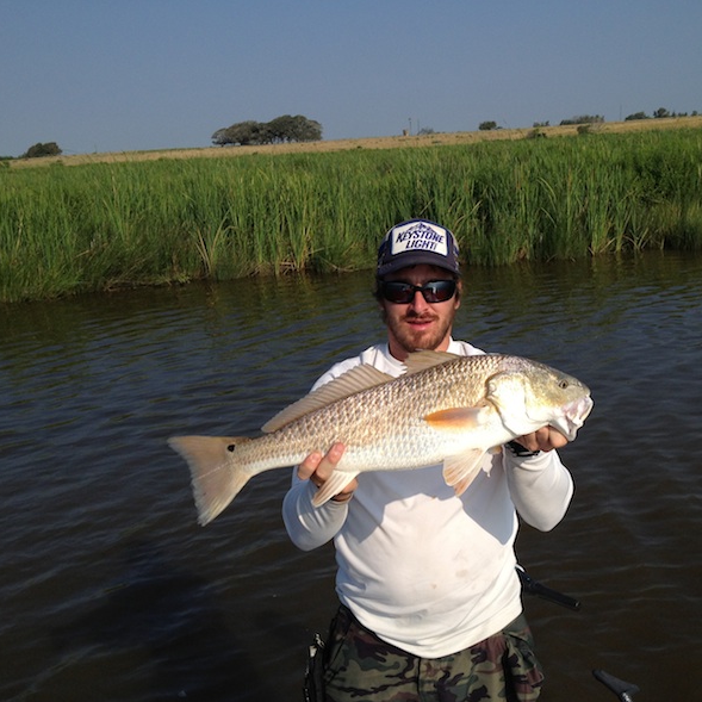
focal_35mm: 42
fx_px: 964
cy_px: 355
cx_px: 416
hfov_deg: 39.9
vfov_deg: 40.0
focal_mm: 4.28
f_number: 2.4
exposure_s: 1/2762
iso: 64
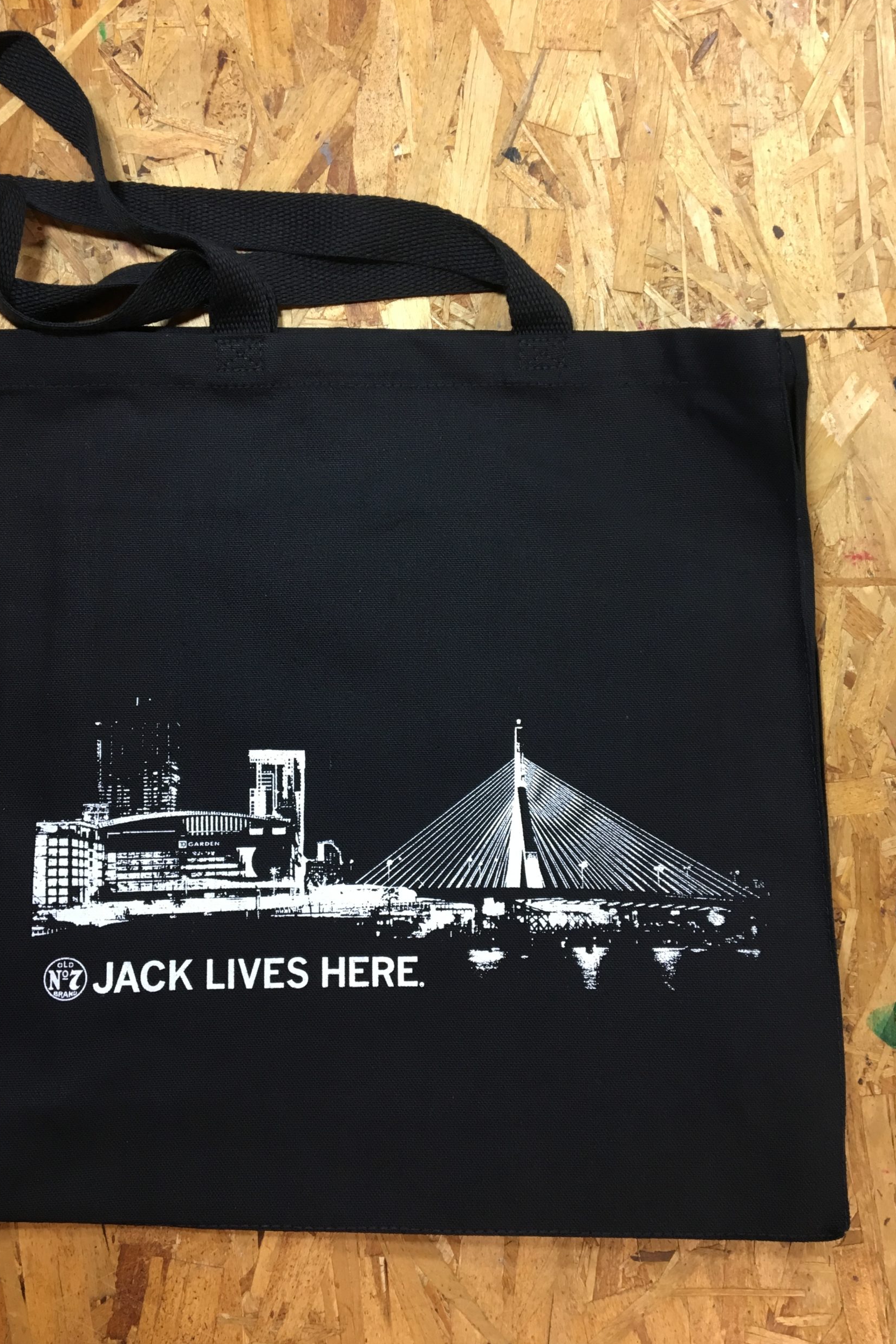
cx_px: 389
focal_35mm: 31
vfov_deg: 60.3
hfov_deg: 42.2
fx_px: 1157
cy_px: 666
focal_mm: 4.15
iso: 80
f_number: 2.2
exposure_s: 1/30
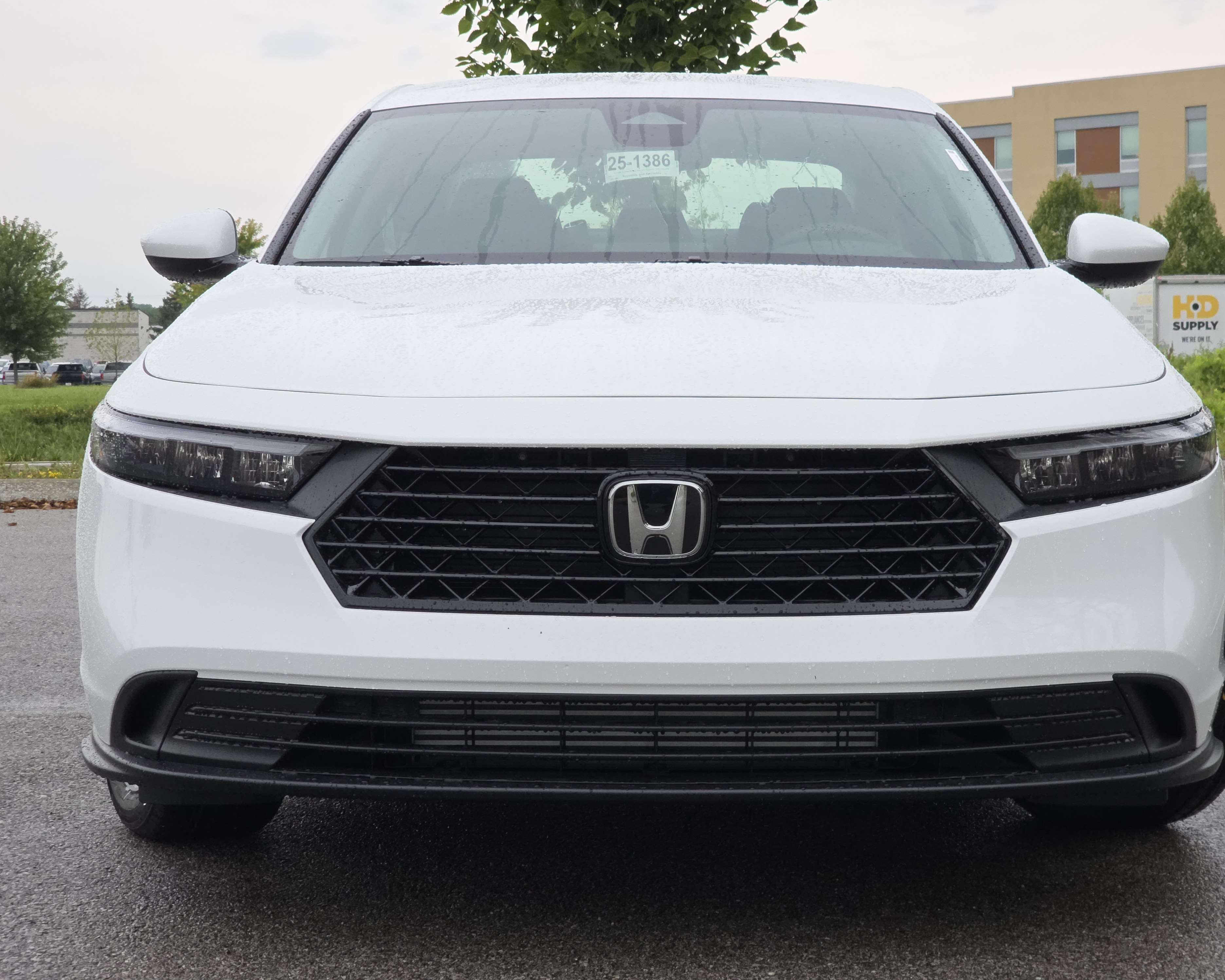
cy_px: 489
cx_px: 649
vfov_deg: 21.3
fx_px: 2610
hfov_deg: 26.4
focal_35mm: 72
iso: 50
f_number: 2.4
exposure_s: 1/740
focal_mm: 7.9
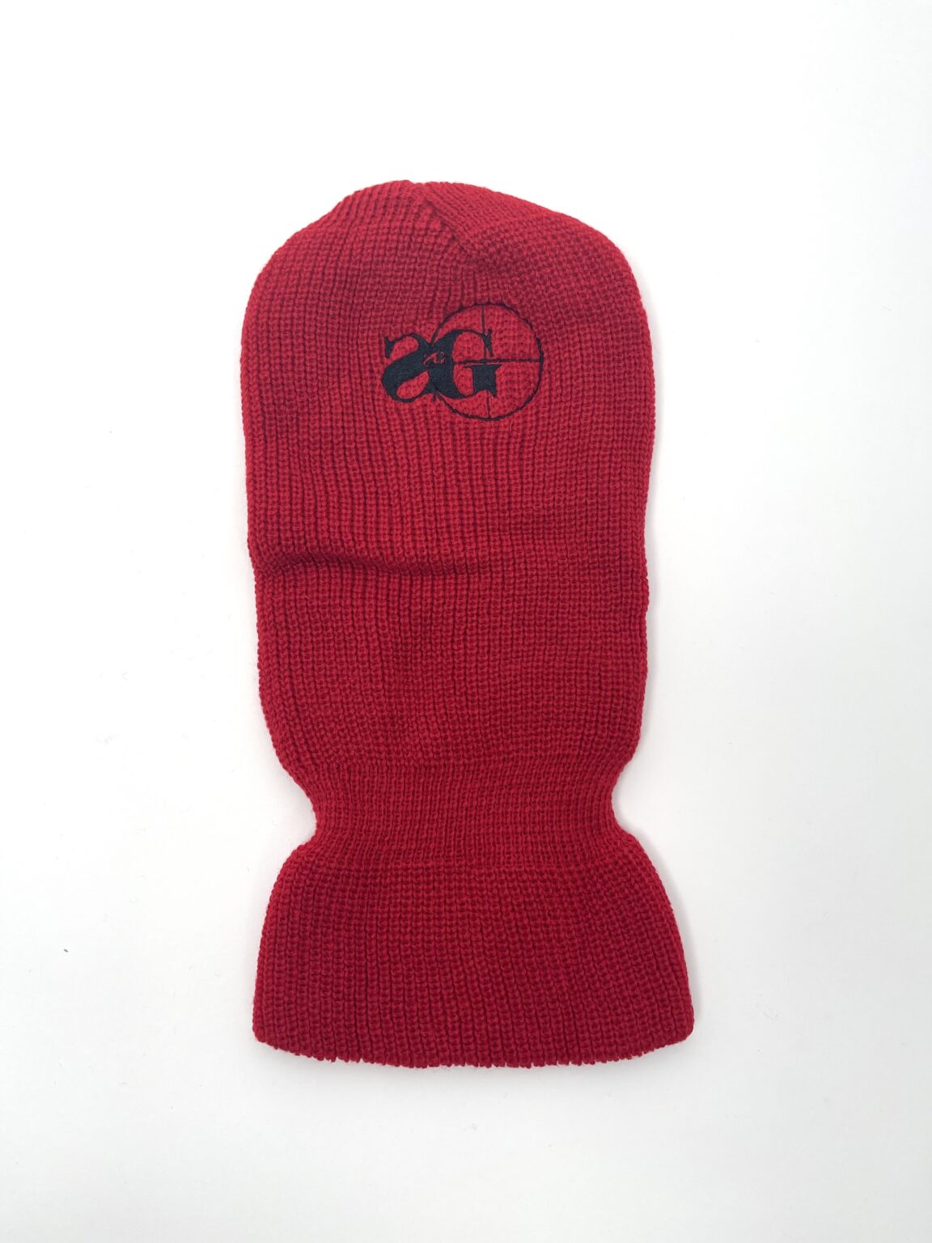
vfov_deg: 67.3
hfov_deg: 53.1
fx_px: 933
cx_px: 466
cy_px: 622
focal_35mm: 26
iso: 32
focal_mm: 5.1
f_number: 1.6
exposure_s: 1/356
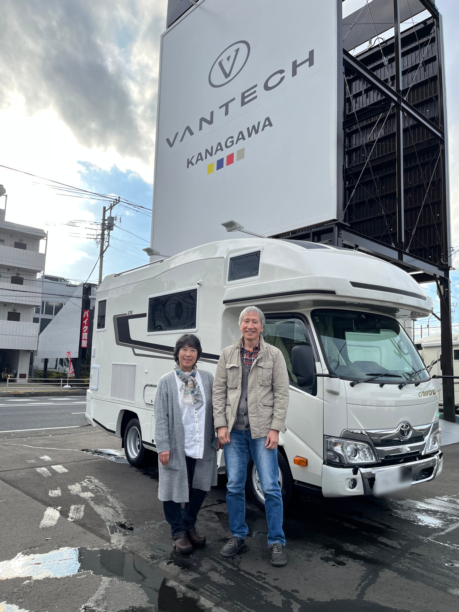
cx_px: 230
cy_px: 306
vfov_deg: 67.3
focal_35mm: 26
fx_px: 460
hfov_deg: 53.1
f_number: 1.6
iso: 50
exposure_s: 1/1623
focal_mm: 5.1
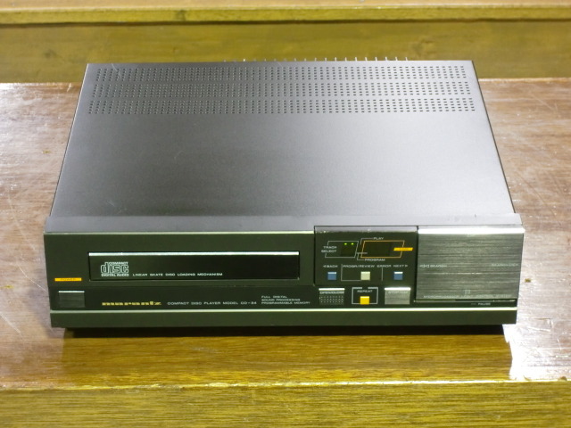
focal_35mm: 93
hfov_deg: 21.1
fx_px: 1534
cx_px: 286
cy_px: 214
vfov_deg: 15.9
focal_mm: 16.5
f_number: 5.2
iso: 400
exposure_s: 1/6
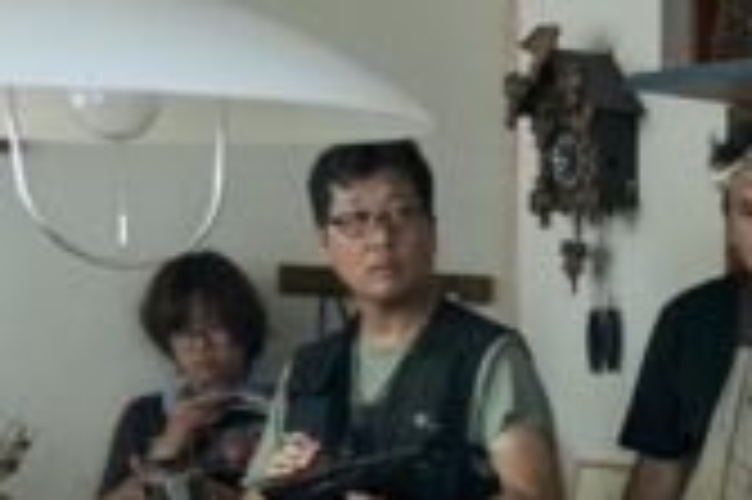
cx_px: 896
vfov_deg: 14.3
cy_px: 637
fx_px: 1920
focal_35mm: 92
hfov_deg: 20.7
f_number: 4
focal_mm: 24
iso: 2000
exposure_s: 1/125
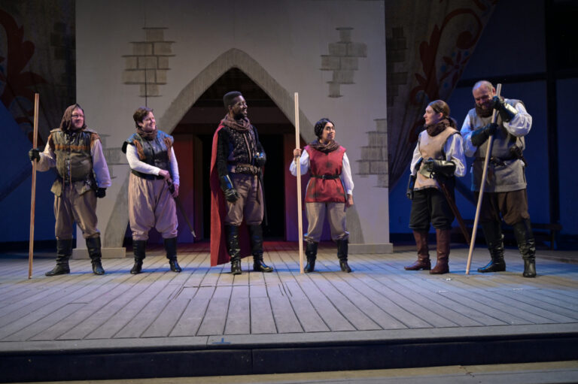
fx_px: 521
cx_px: 289
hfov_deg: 58.0
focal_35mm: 32
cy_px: 192
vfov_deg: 40.5
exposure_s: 1/250
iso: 1250
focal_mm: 32.5
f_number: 4
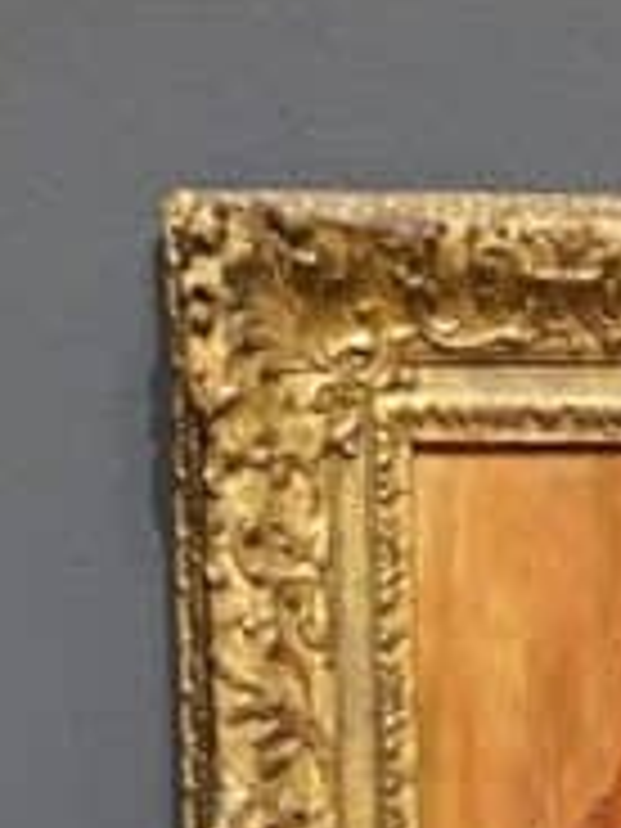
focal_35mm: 289
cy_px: 2115
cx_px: 1071
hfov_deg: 5.1
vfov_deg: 6.5
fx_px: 6913
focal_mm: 6
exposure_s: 1/40
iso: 400
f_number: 2
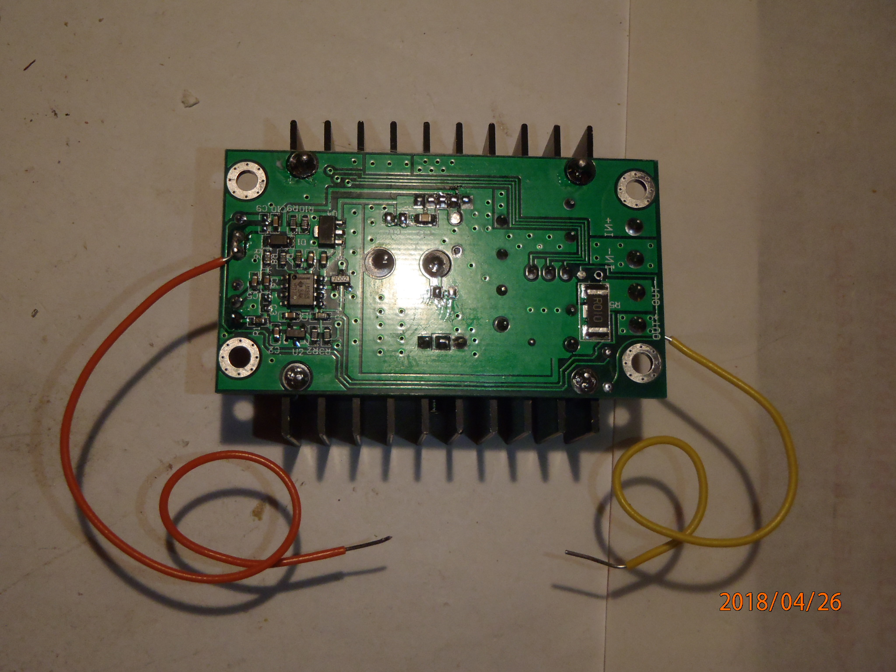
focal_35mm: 37
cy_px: 336
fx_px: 958
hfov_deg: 50.1
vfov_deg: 38.7
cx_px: 448
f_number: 4.7
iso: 320
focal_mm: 6.64
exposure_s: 1/160
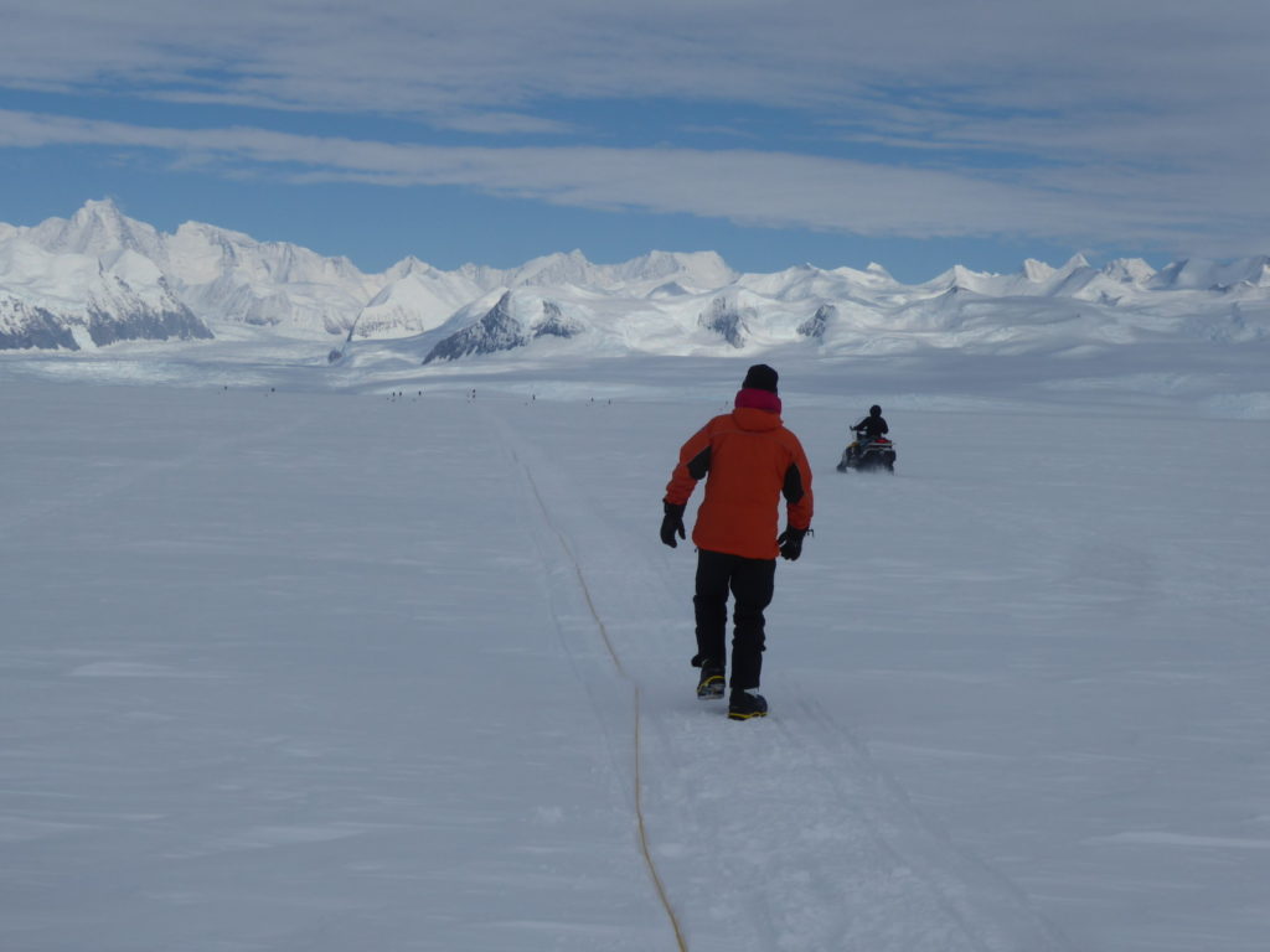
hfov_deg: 32.2
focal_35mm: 60
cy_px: 476
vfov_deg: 24.4
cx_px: 635
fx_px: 2201
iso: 80
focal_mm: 10.3
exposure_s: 1/2000
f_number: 5
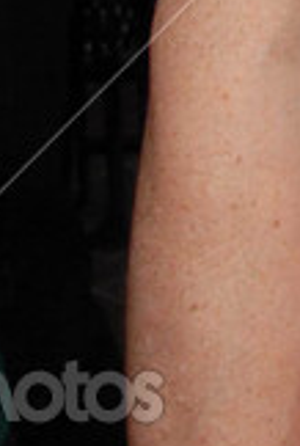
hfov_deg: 5.1
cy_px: -706
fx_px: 3169
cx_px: 899
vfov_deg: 7.4
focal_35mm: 255
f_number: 9
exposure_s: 1/320
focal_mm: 27
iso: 250
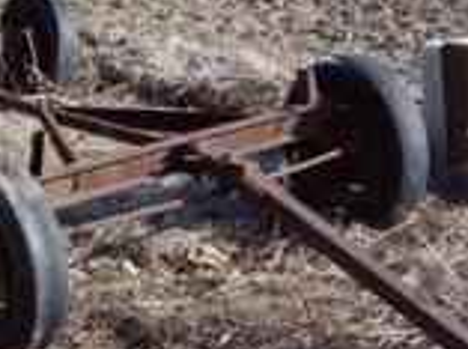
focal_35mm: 84
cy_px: 227
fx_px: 1133
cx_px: 131
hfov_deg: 23.2
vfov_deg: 17.5
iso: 100
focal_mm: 6.4
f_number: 4.8
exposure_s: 1/394
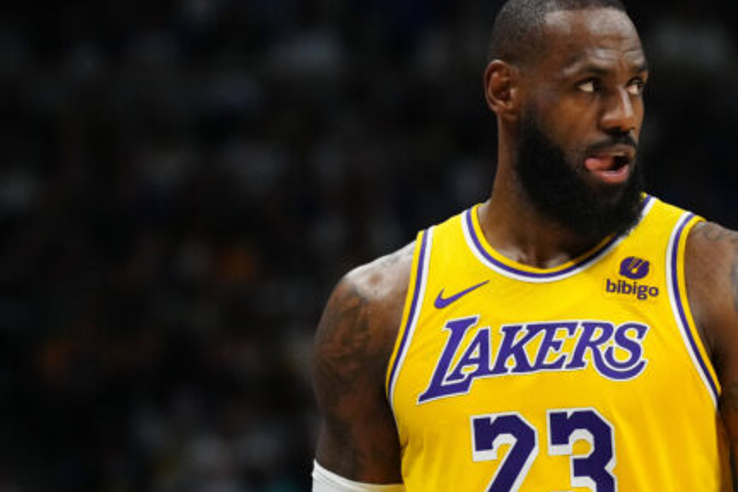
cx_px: 588
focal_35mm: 446
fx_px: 9142
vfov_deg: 3.1
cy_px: 512
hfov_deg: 4.6
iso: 5000
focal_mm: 188
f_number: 3.5
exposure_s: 1/2000
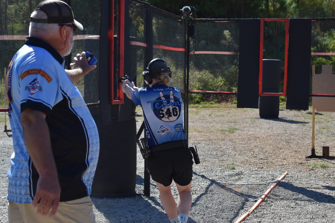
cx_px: 168
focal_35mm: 82
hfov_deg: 24.6
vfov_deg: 16.6
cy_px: 112
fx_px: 768
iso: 400
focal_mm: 55
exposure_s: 1/1000
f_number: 5.6
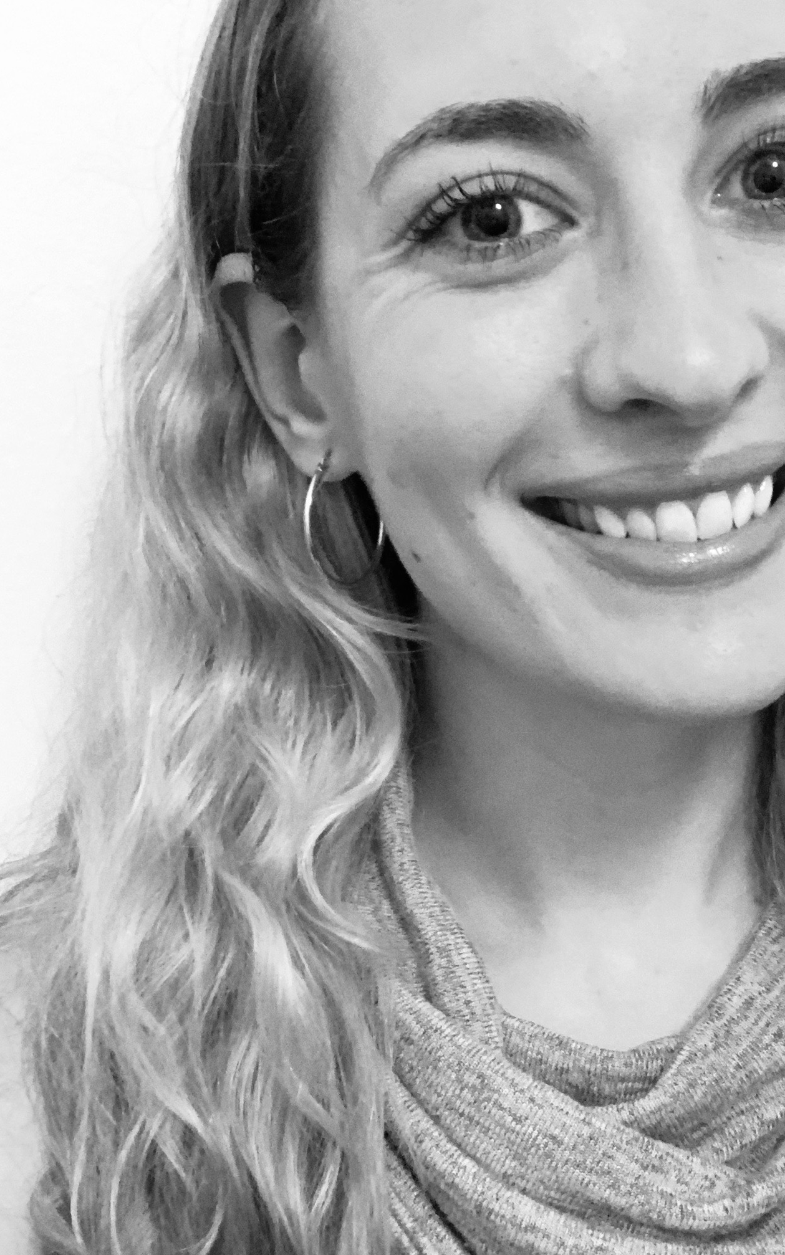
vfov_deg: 38.9
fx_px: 1780
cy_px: 620
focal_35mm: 52
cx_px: 633
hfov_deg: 24.5
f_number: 2.2
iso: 320
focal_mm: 2.87
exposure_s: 1/25
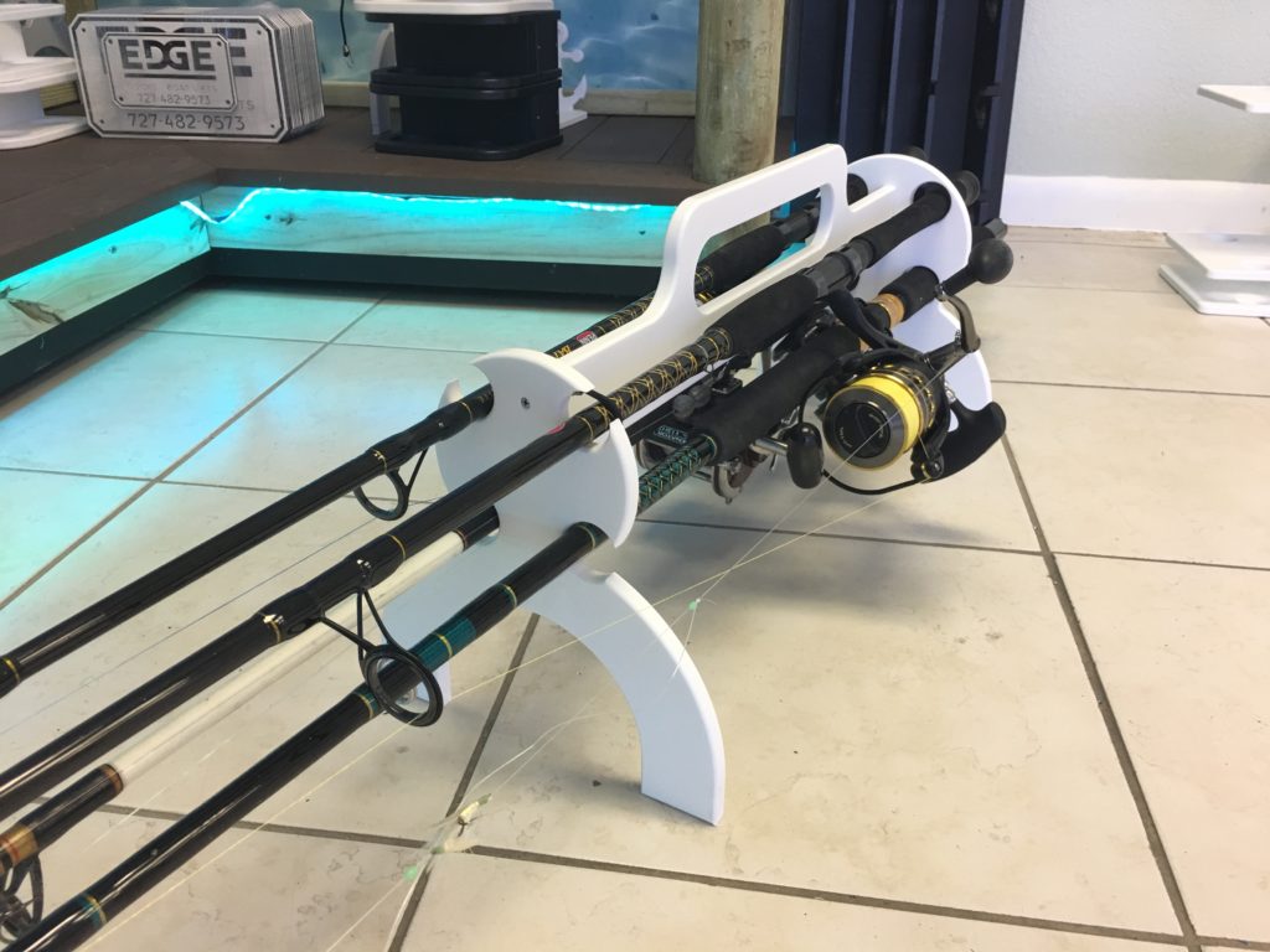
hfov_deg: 61.7
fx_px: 1064
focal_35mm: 29
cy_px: 476
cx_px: 635
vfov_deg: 48.2
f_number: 2.2
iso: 32
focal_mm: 4.15
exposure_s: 1/30
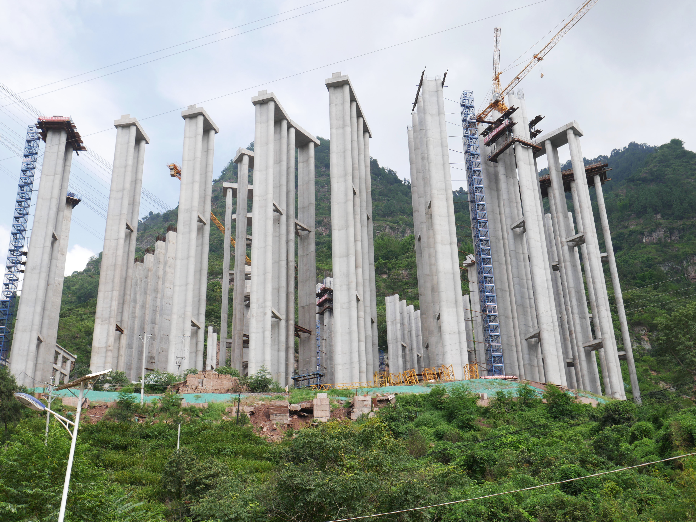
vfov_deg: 32.9
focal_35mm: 44
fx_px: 885
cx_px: 348
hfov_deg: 42.9
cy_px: 261
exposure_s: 1/250
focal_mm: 22
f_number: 8
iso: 200
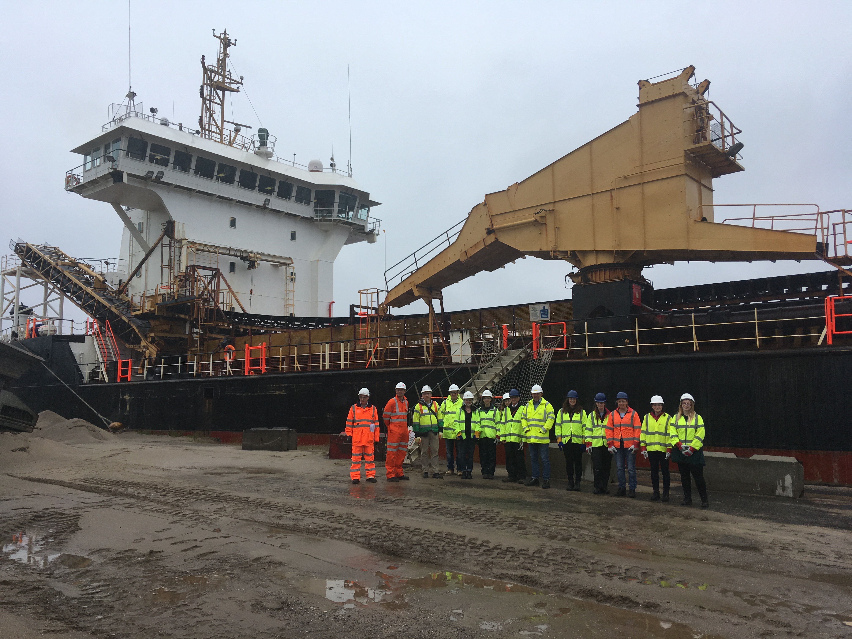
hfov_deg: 61.7
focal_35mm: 29
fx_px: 714
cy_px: 320
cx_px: 426
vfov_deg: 48.2
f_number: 2.2
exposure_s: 1/1374
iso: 25
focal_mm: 4.15
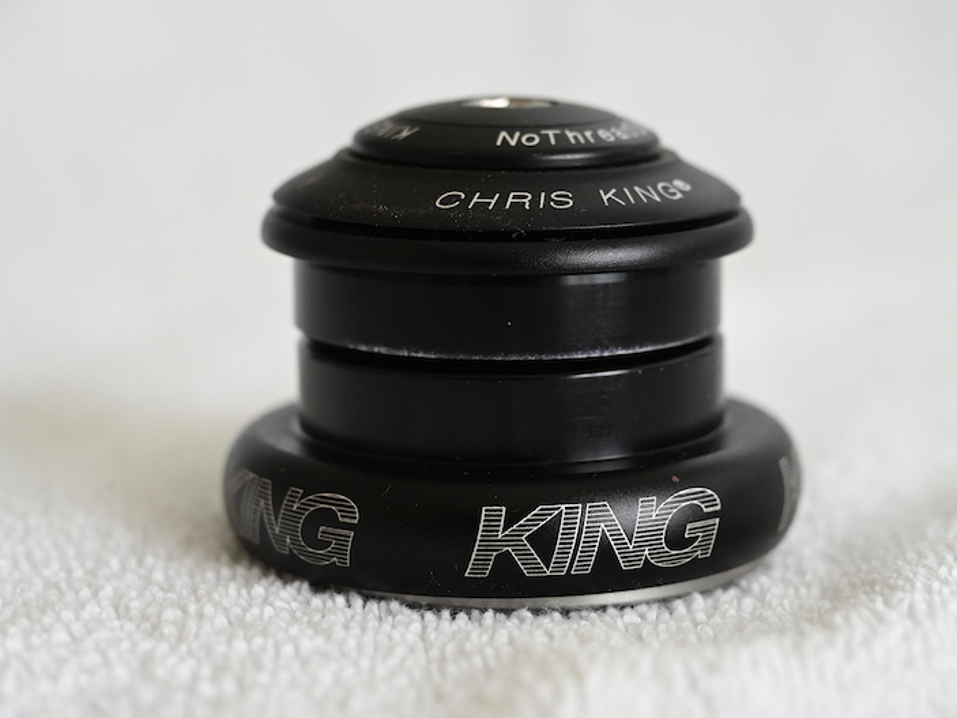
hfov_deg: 18.7
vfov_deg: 14.1
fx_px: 2902
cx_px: 539
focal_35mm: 105
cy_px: 359
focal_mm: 96
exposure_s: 1/50
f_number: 8
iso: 2000
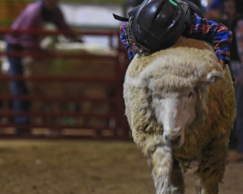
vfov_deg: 5.7
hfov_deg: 7.2
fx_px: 1934
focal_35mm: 269
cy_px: 107
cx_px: 125
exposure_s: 1/125
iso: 2500
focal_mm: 135
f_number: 2.8
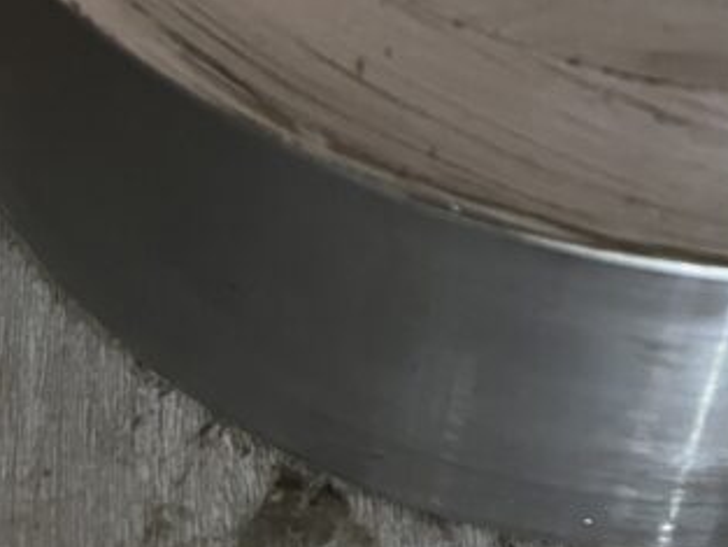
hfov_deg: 21.8
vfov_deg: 16.1
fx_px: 1788
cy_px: -242
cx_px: 793
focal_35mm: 85
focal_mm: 5.7
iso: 500
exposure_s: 1/33
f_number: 1.5
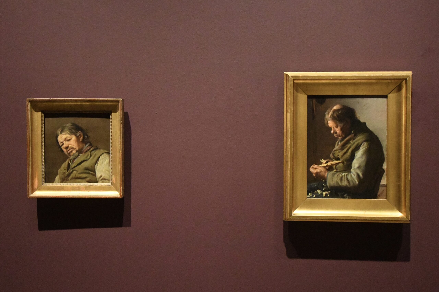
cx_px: 220
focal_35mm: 30
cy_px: 146
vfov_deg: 43.6
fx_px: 366
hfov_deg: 61.9
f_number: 4.5
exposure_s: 1/160
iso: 11400
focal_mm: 20
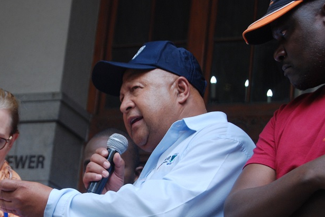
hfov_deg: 16.7
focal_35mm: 122
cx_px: 92
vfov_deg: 11.2
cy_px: 167
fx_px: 1102
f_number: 5.6
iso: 250
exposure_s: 1/125
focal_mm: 50
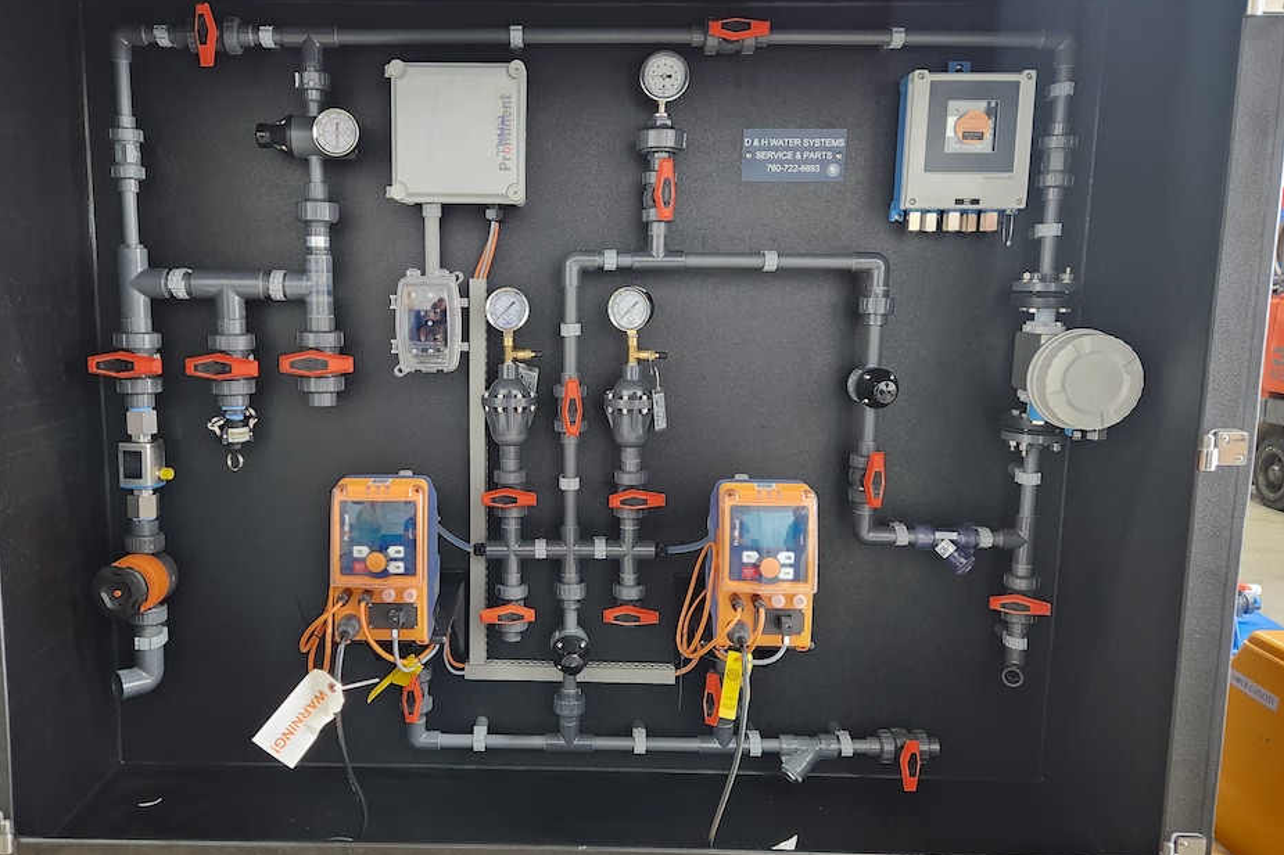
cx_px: 564
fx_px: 1105
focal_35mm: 31
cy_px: 431
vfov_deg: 42.3
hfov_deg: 60.1
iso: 640
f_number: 1.8
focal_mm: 5.4
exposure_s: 1/40
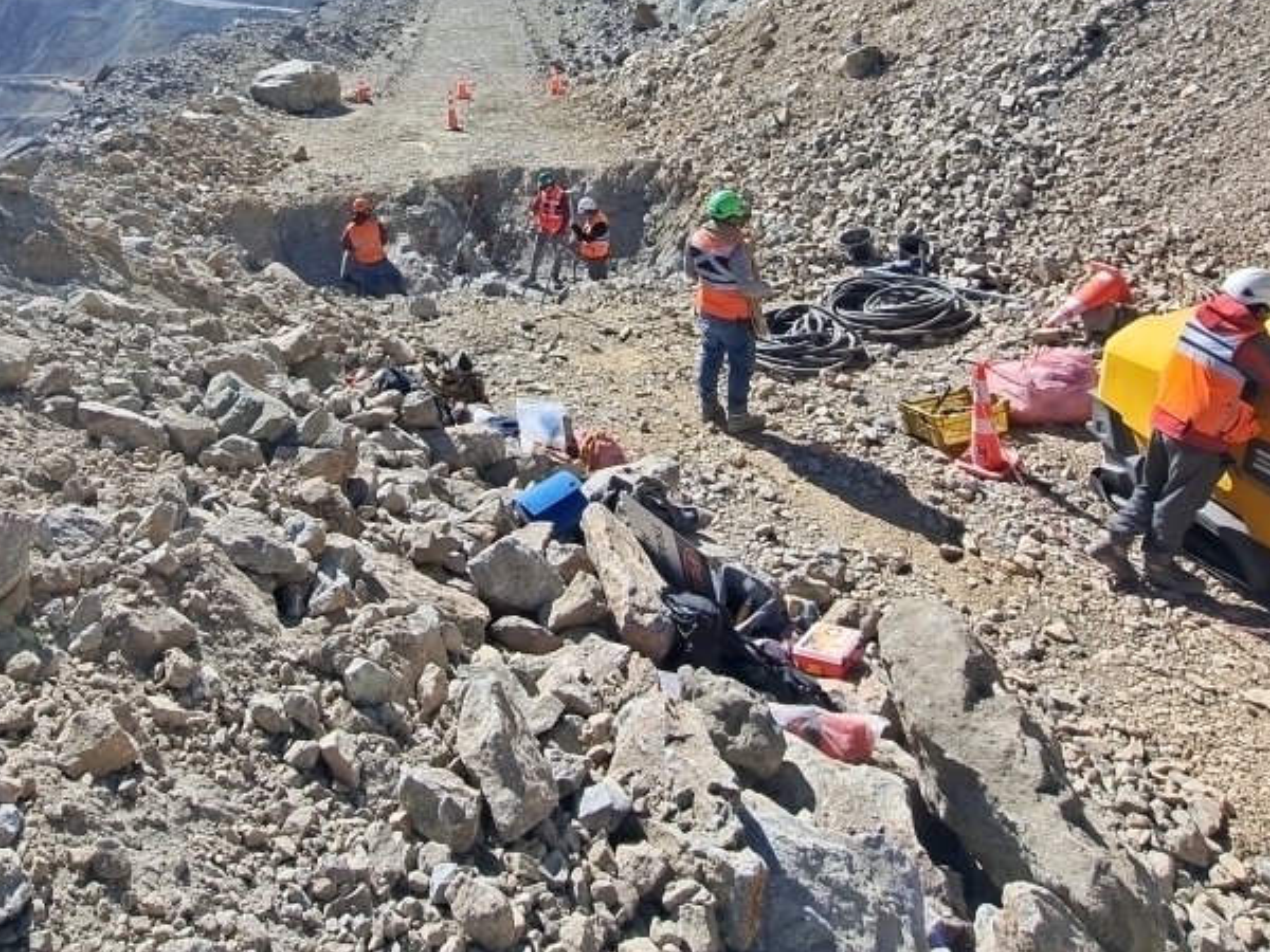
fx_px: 954
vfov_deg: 48.1
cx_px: 508
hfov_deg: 66.7
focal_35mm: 26
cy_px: 112
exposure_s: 1/1477
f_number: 2.2
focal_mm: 1.74
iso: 50
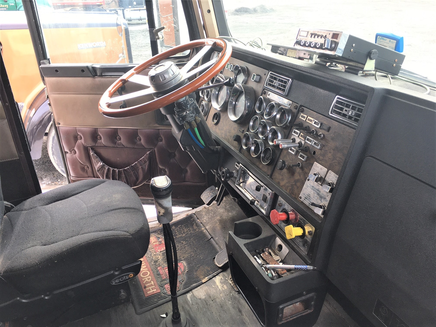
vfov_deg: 48.2
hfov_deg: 61.7
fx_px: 365
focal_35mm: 29
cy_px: 164
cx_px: 218
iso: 25
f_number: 2.2
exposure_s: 1/60
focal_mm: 4.15
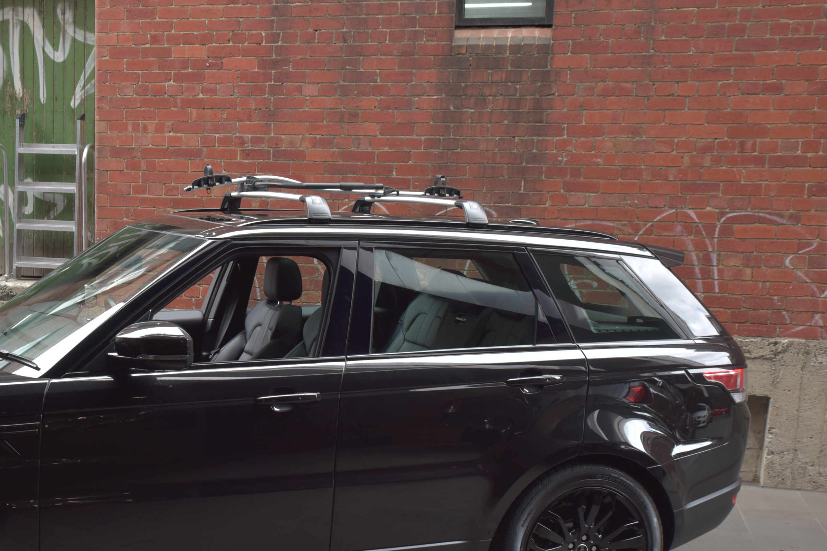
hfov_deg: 36.0
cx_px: 202
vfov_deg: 24.9
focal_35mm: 54
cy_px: 390
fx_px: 1240
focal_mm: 35
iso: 400
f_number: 6.3
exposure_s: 1/80
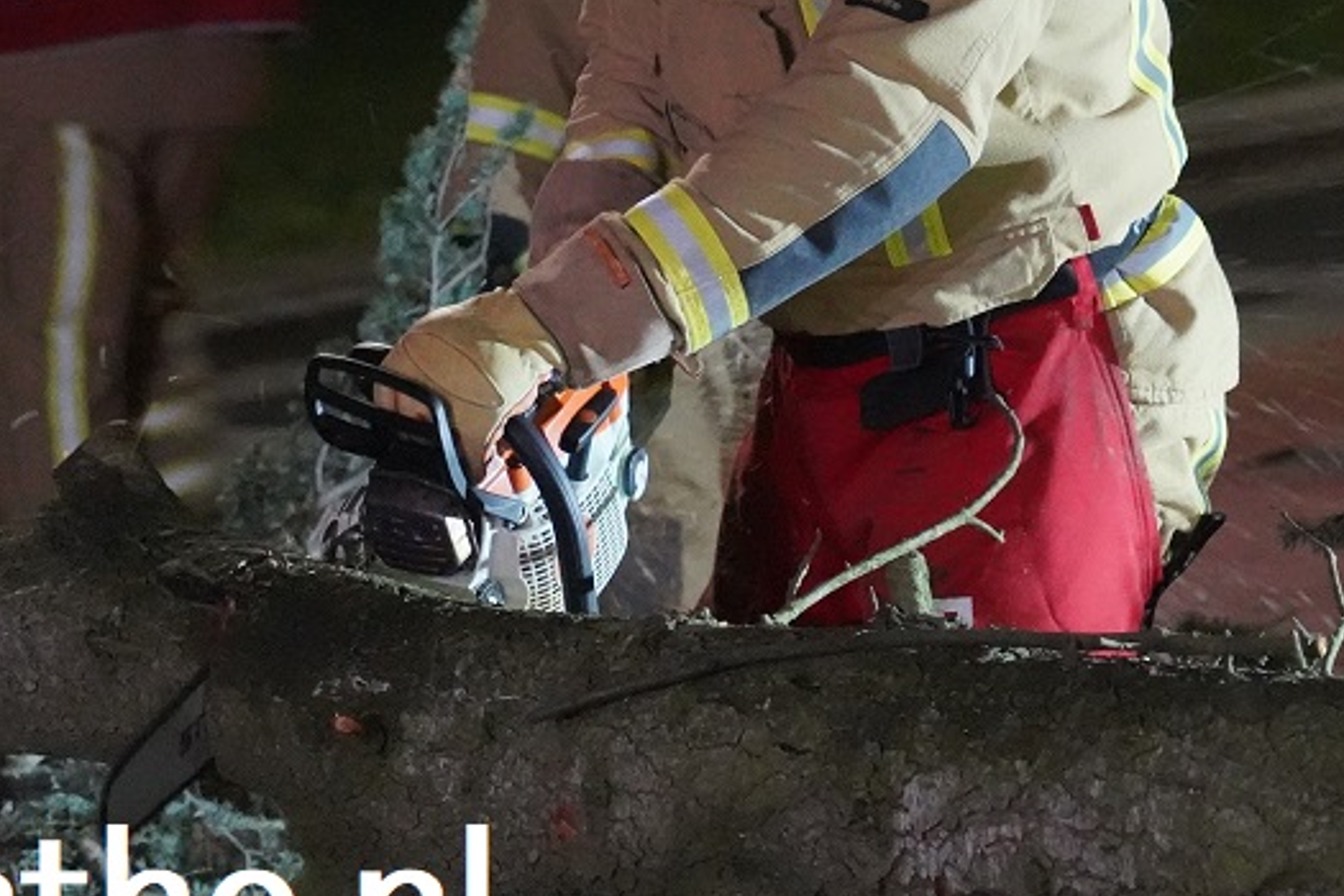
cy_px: 146
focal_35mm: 252
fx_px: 9407
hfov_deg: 8.2
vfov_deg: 5.4
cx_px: 540
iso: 20000
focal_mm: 126
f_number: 6.3
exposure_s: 1/25
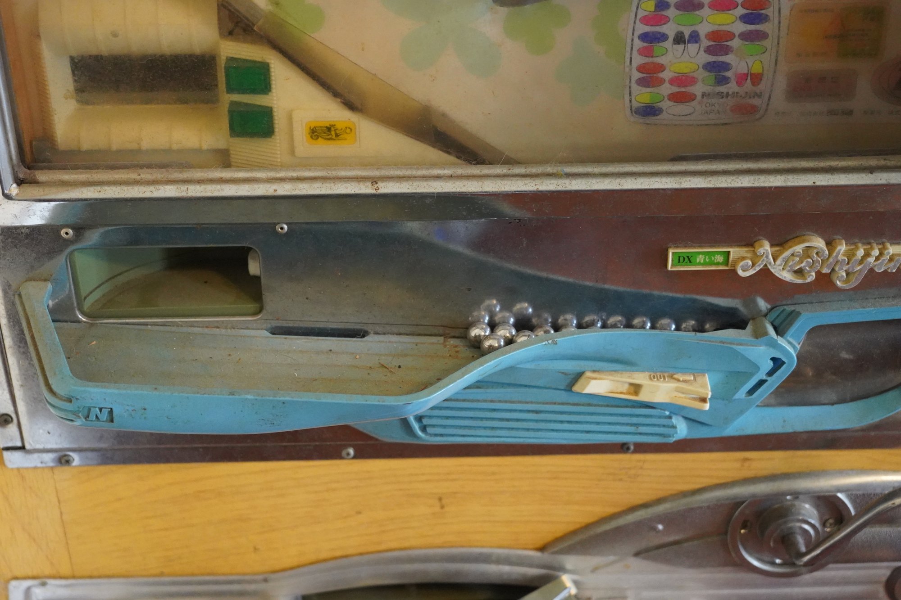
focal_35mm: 60
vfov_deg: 22.6
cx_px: 450
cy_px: 300
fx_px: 1501
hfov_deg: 33.4
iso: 12800
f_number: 5.6
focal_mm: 60
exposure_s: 1/160
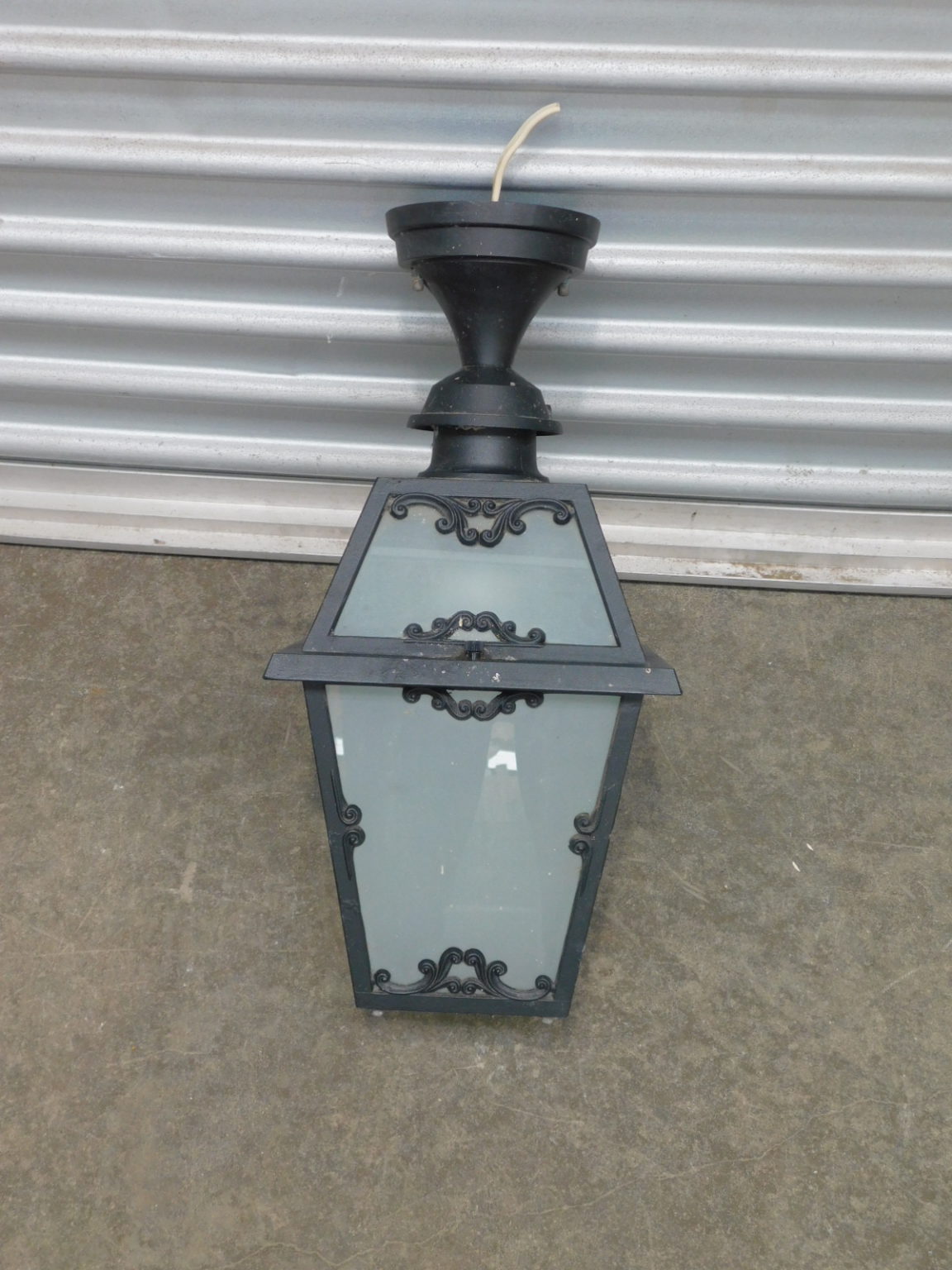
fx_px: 1870
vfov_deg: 37.5
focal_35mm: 51
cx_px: 476
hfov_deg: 28.6
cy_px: 635
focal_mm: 9
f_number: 3.8
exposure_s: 1/30
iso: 160
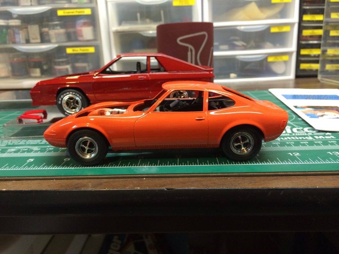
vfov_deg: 46.8
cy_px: 127
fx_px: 294
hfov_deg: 60.0
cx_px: 170
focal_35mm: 30
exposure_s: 1/30
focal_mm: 4.12
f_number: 2.2
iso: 200
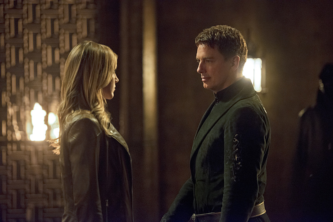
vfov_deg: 8.6
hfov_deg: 12.8
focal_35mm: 160
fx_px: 1480
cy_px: 111
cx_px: 166
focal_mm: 160
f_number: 2.8
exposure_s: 1/60
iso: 6400
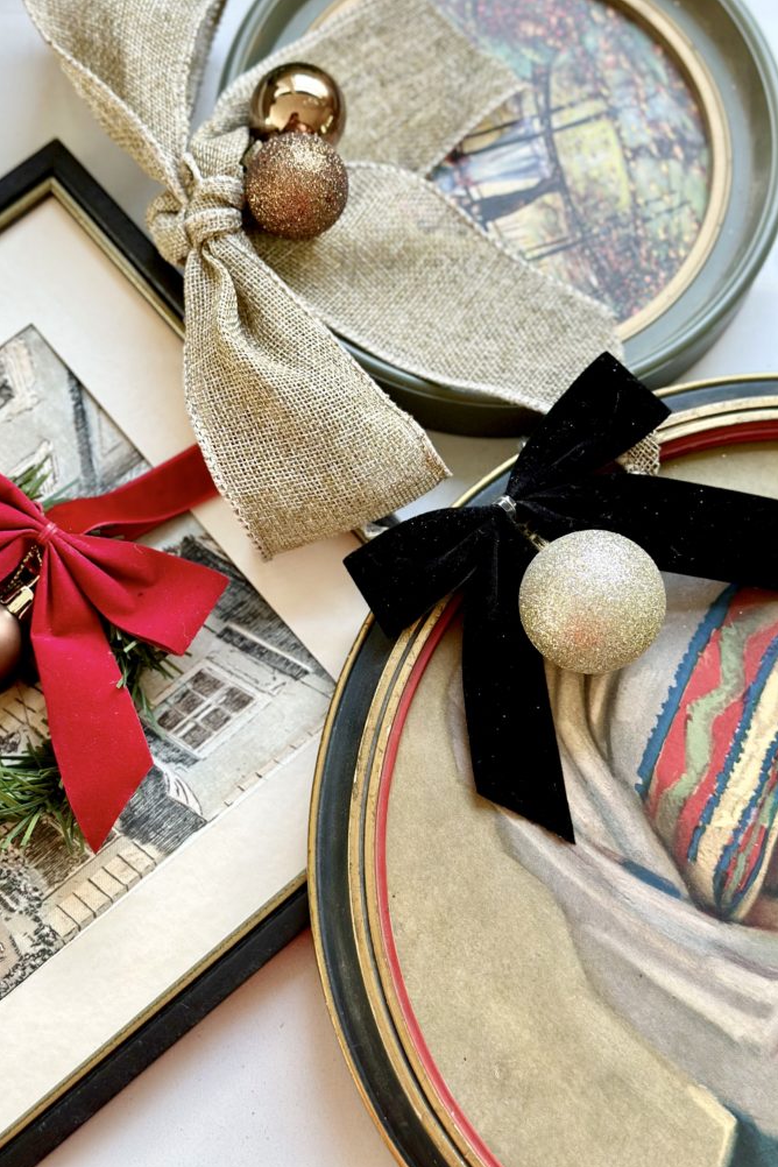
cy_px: 577
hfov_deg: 26.5
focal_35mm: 51
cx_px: 333
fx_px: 1653
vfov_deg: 38.9
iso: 125
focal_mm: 6.86
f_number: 1.8
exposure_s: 1/60
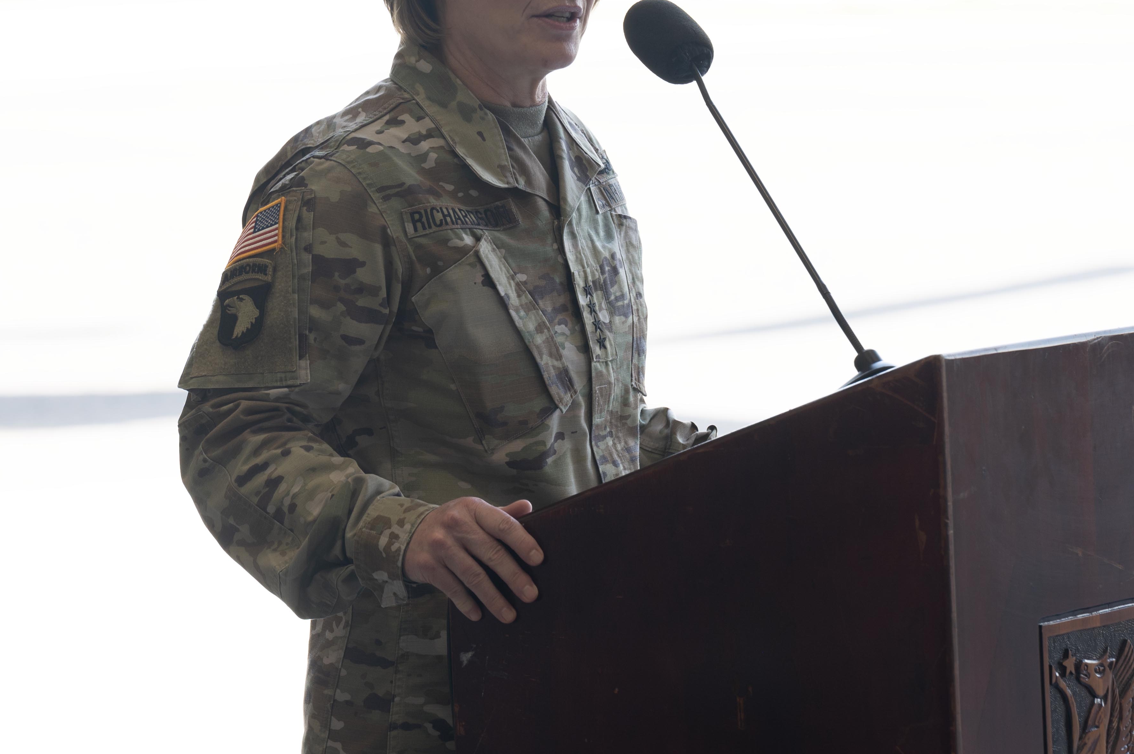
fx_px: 8058
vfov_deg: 5.4
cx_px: 253
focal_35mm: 256
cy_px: 238
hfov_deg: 8.0
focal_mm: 150
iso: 100
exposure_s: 1/60
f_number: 6.3
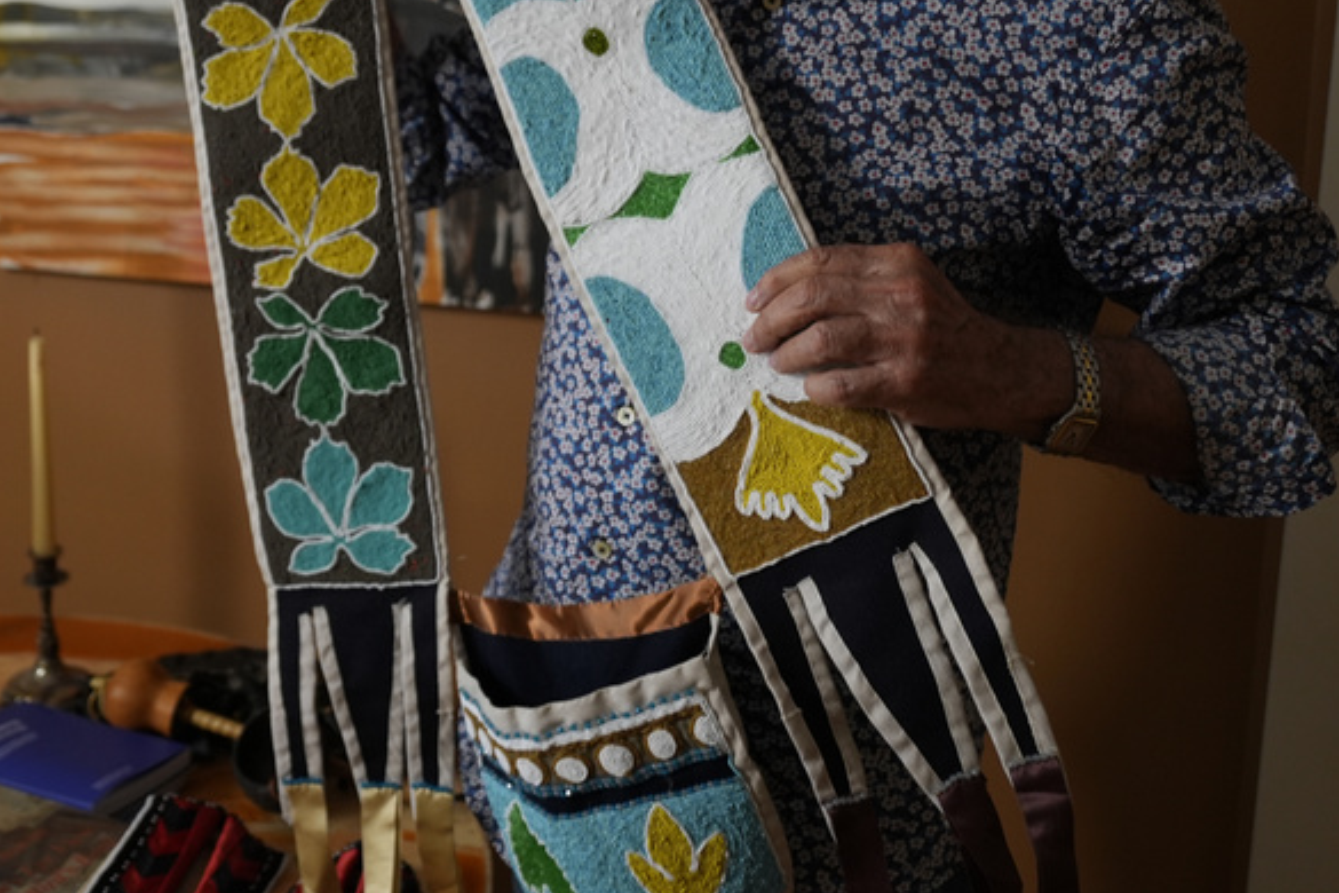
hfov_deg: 45.2
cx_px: 380
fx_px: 1562
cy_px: 237
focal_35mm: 42
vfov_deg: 31.4
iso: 800
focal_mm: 24
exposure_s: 1/200
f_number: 2.8
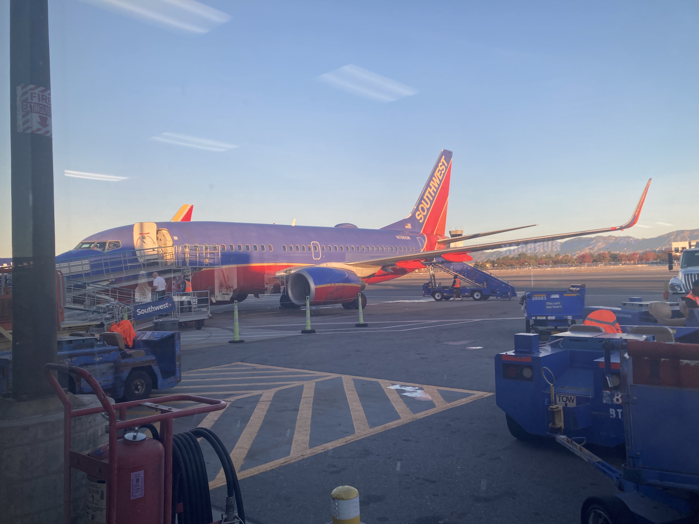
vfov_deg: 49.7
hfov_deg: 63.4
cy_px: 262
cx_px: 350
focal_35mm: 28
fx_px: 565
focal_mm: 3.99
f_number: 1.8
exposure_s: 1/181
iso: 20
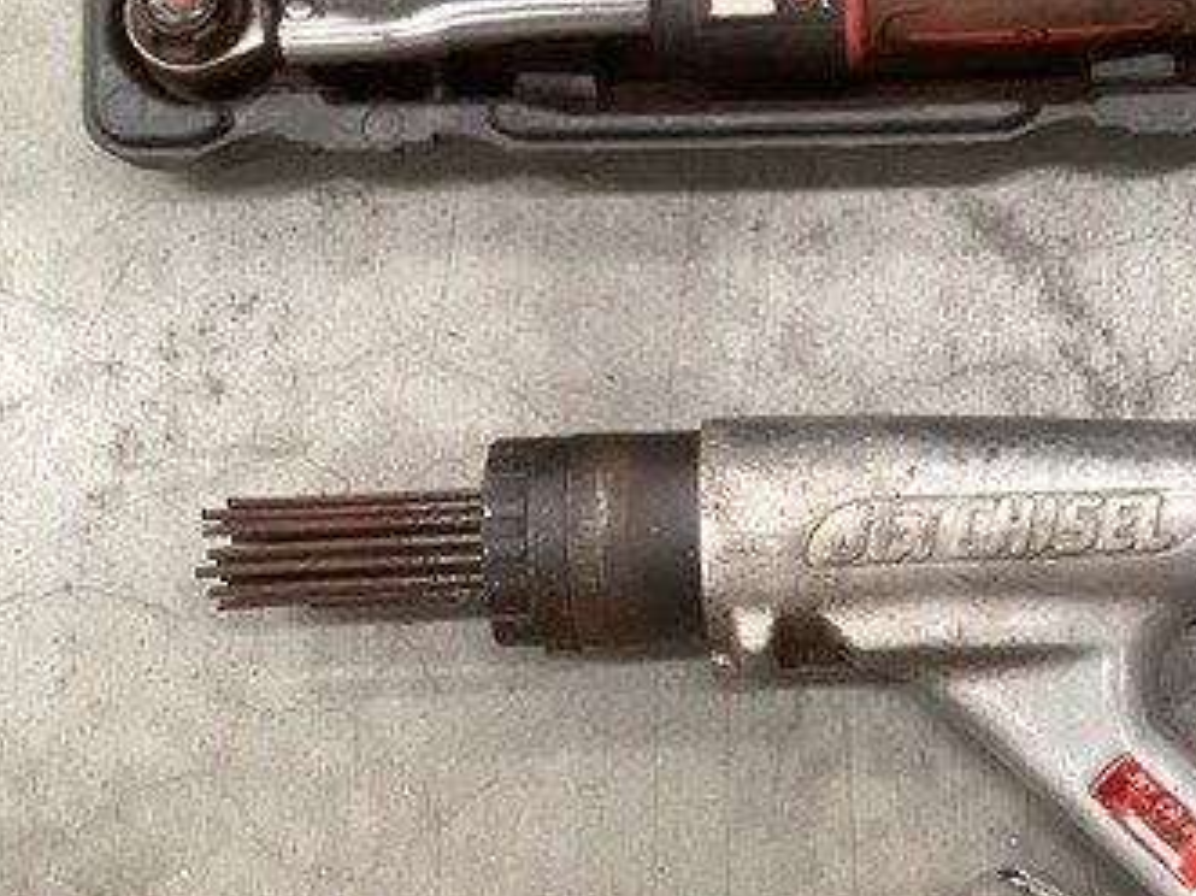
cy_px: 426
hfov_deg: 31.6
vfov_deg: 24.4
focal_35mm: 60
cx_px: 907
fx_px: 2072
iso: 125
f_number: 2.4
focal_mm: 3.3
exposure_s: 1/60
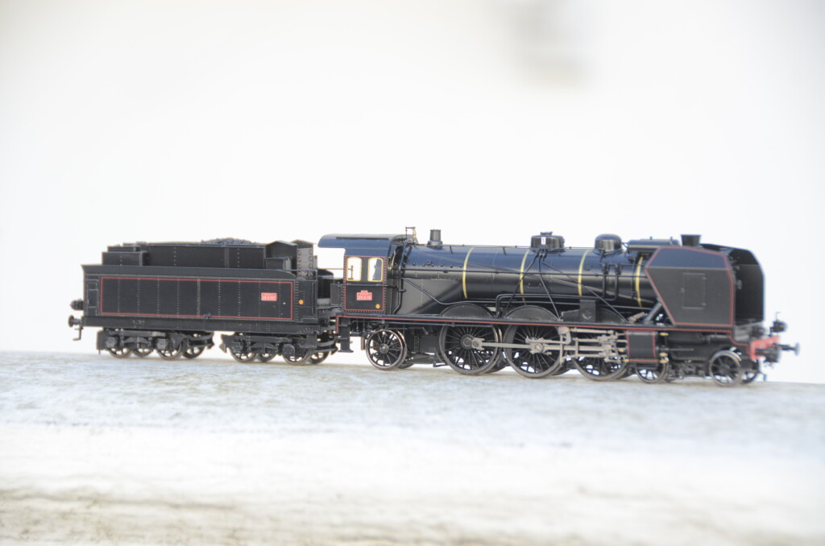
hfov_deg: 13.1
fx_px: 3602
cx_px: 412
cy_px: 273
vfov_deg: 8.7
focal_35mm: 158
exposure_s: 1/250
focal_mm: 105
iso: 500
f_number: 5.3
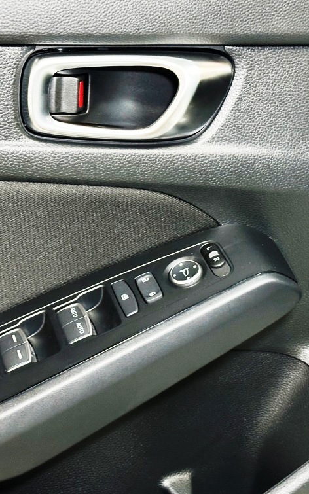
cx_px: 136
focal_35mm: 69
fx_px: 930
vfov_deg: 29.8
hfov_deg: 18.9
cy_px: 248
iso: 640
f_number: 1.78
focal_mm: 6.86
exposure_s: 1/30
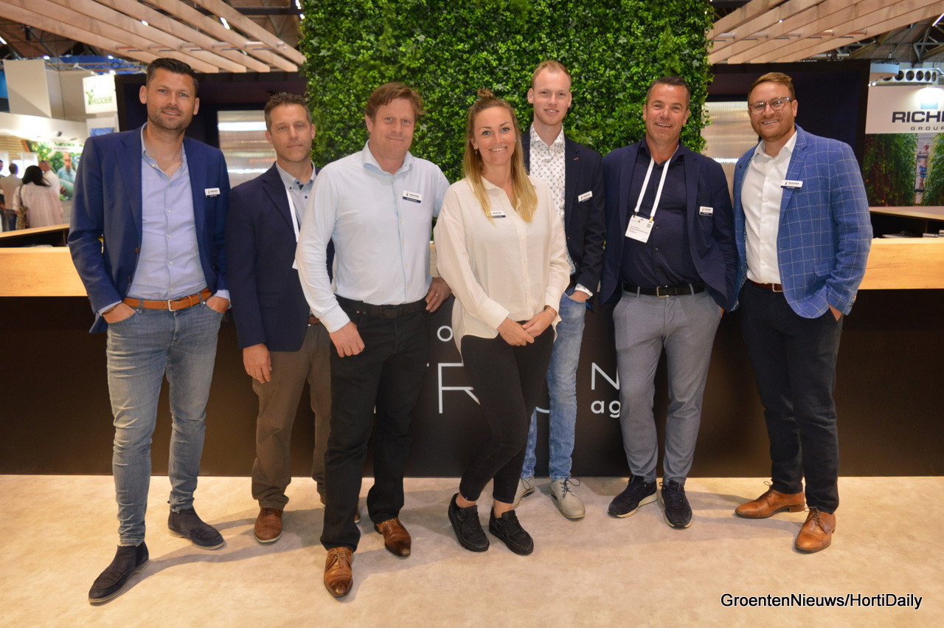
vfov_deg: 47.8
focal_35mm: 27
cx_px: 472
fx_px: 707
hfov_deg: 67.4
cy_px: 314
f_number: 4.5
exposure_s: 1/60
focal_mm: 18
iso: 450
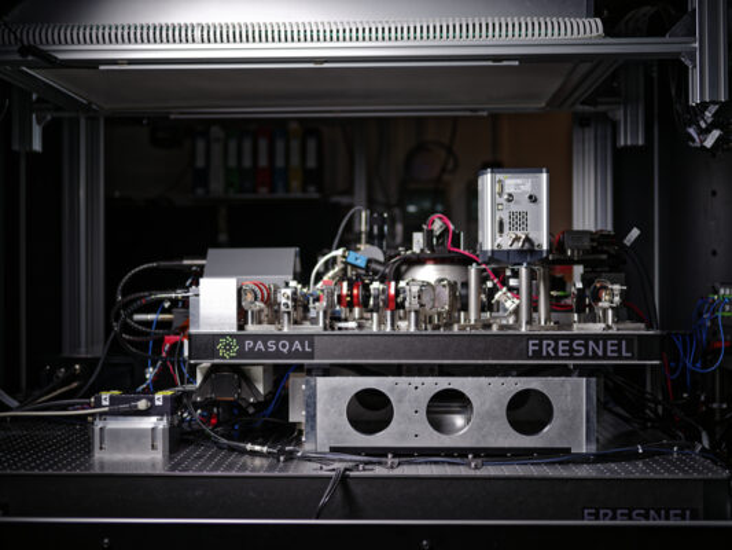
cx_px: 366
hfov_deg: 43.8
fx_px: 909
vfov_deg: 33.6
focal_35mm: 43
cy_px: 275
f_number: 2.8
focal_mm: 55
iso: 100
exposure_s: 1/125
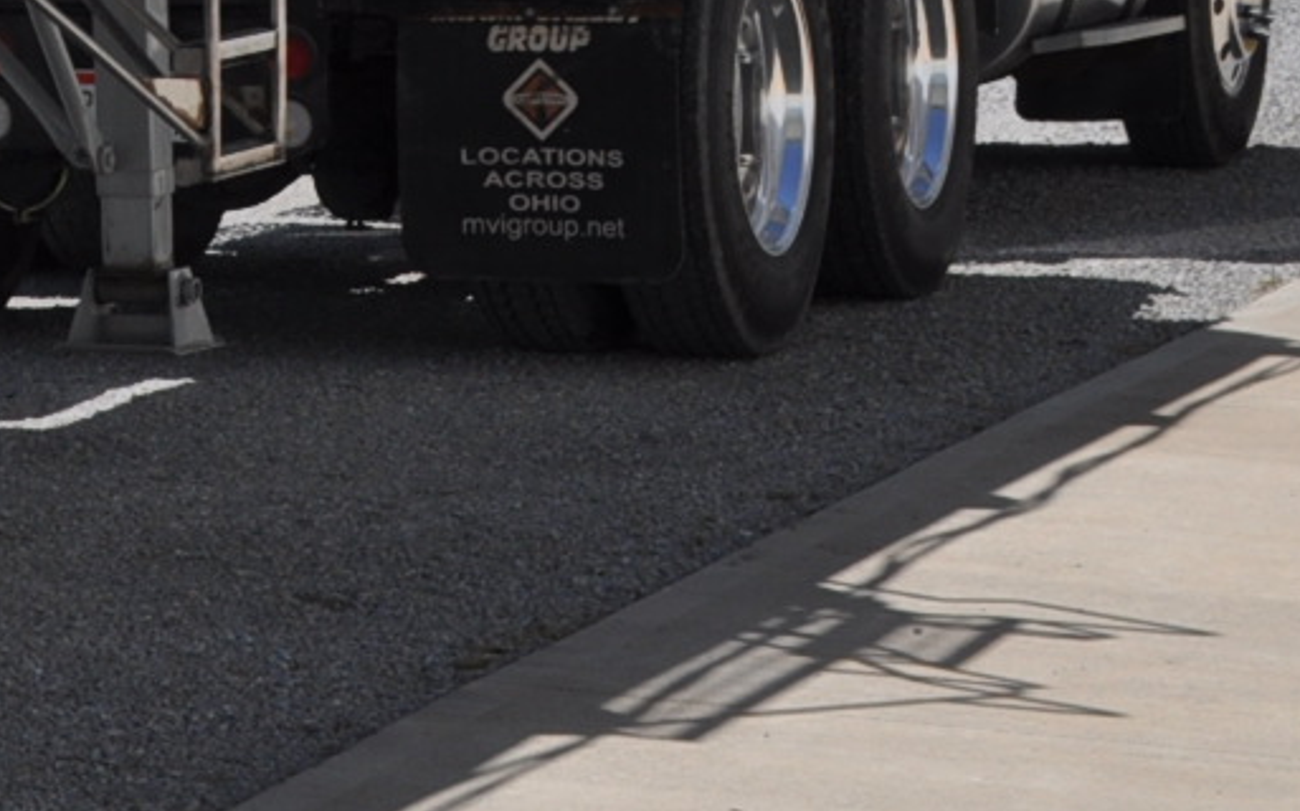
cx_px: -1265
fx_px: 5878
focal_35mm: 166
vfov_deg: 7.8
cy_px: -256
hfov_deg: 11.4
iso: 200
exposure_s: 1/400
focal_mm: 26
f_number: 10
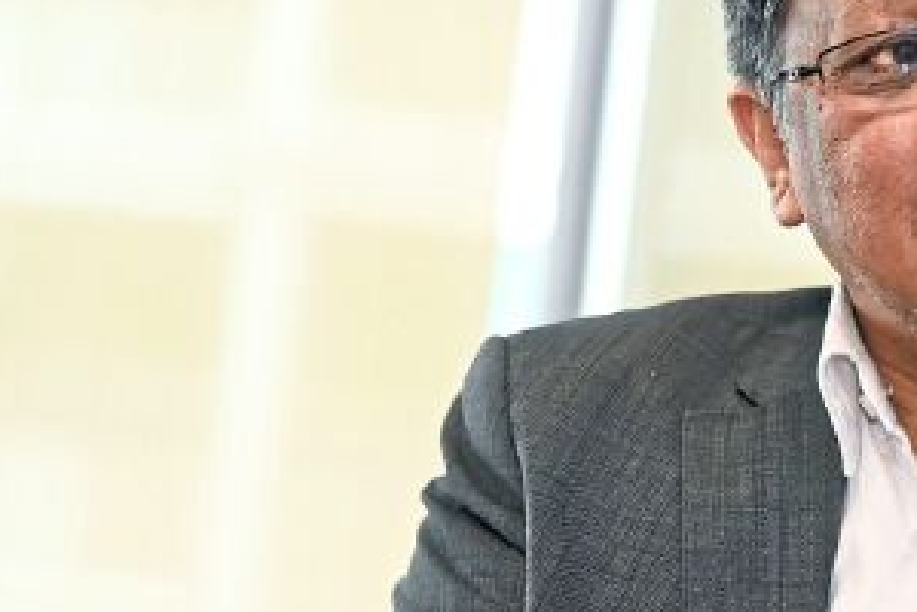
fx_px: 7004
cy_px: 412
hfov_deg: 7.4
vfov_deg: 5.0
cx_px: 1088
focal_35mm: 275
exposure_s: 1/160
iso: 1250
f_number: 4
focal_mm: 110
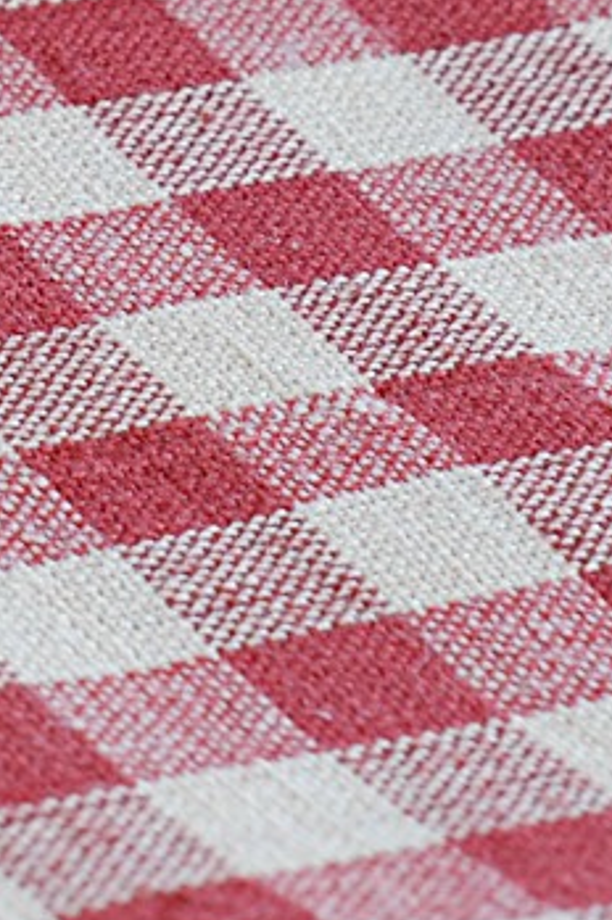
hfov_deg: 3.2
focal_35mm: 413
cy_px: -691
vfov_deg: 4.9
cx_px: -1649
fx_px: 10552
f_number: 10
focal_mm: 50
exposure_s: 1/2.5
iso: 100
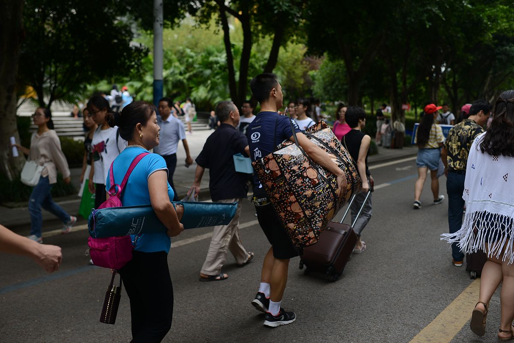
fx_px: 500
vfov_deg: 37.9
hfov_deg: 54.4
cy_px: 172
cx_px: 257
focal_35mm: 35
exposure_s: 1/250
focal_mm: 35
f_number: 3.2
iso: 125
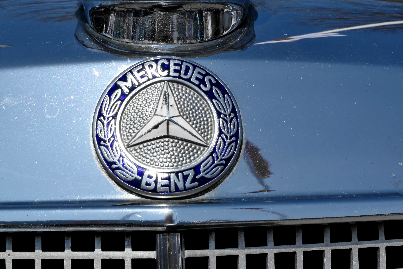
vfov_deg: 16.6
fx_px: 923
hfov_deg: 24.6
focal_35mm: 82
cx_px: 202
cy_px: 134
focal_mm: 55
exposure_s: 1/100
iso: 140
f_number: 25
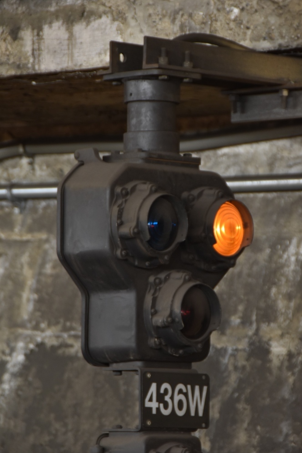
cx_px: 148
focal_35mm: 231
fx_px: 2906
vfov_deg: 8.9
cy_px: 225
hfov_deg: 5.9
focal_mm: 150
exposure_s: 1/6
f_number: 5.6
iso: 800
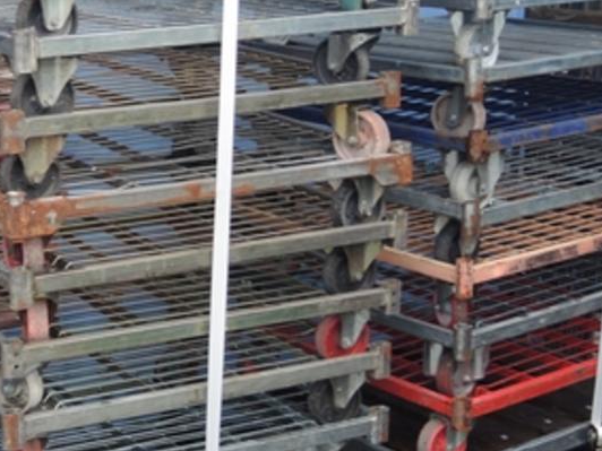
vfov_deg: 18.5
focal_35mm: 79
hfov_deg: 24.0
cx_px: 46
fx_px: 1374
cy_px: 92
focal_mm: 6
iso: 125
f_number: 2
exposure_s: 1/30
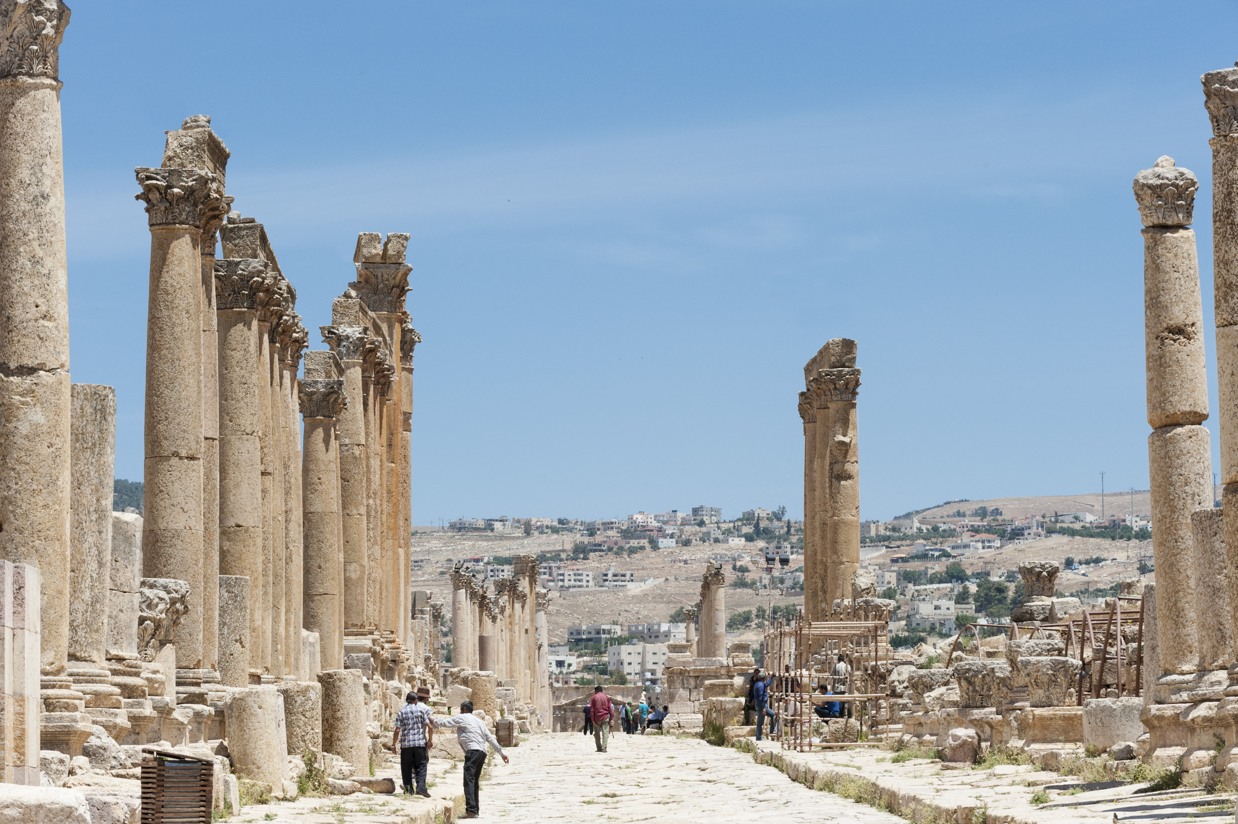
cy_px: 412
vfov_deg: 10.5
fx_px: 4468
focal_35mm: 130
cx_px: 619
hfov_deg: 15.8
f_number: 16
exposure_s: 1/1000
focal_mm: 130
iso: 1000
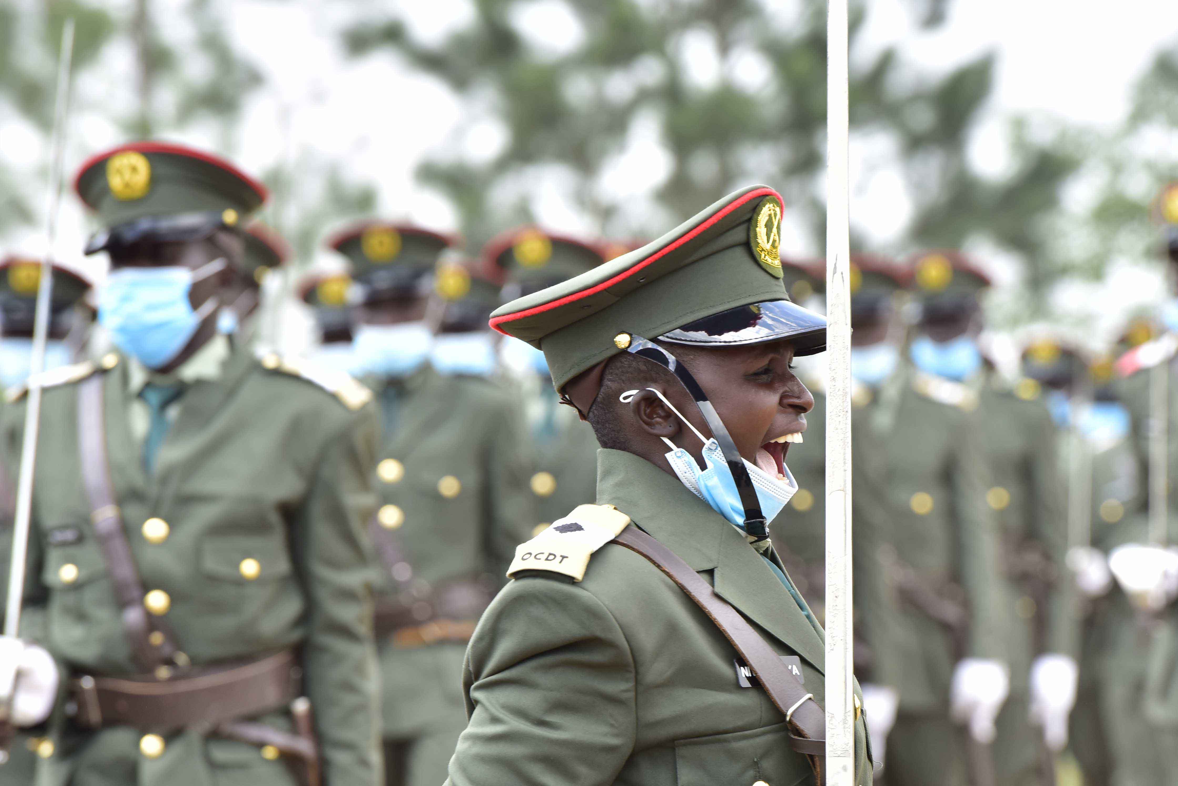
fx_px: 10768
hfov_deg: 6.3
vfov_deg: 4.2
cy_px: 489
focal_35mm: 329
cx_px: 766
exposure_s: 1/250
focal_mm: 200
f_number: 6.3
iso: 320
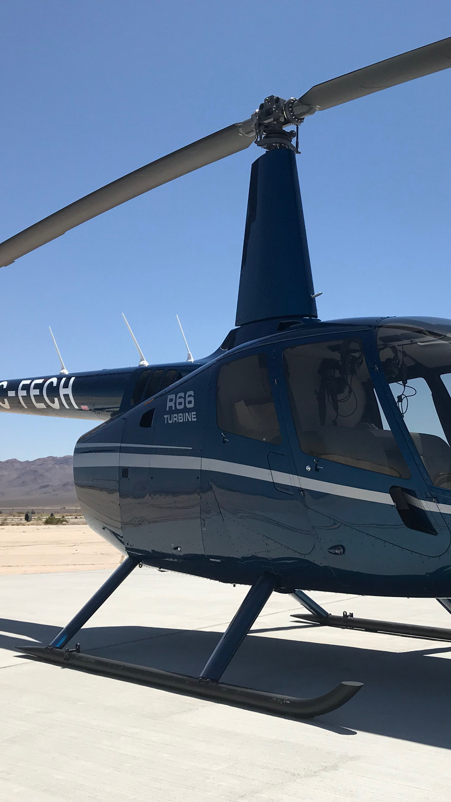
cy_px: 404
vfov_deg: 49.4
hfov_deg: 28.8
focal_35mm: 41
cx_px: 306
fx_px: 872
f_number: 1.8
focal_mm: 3.99
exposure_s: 1/4000
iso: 20
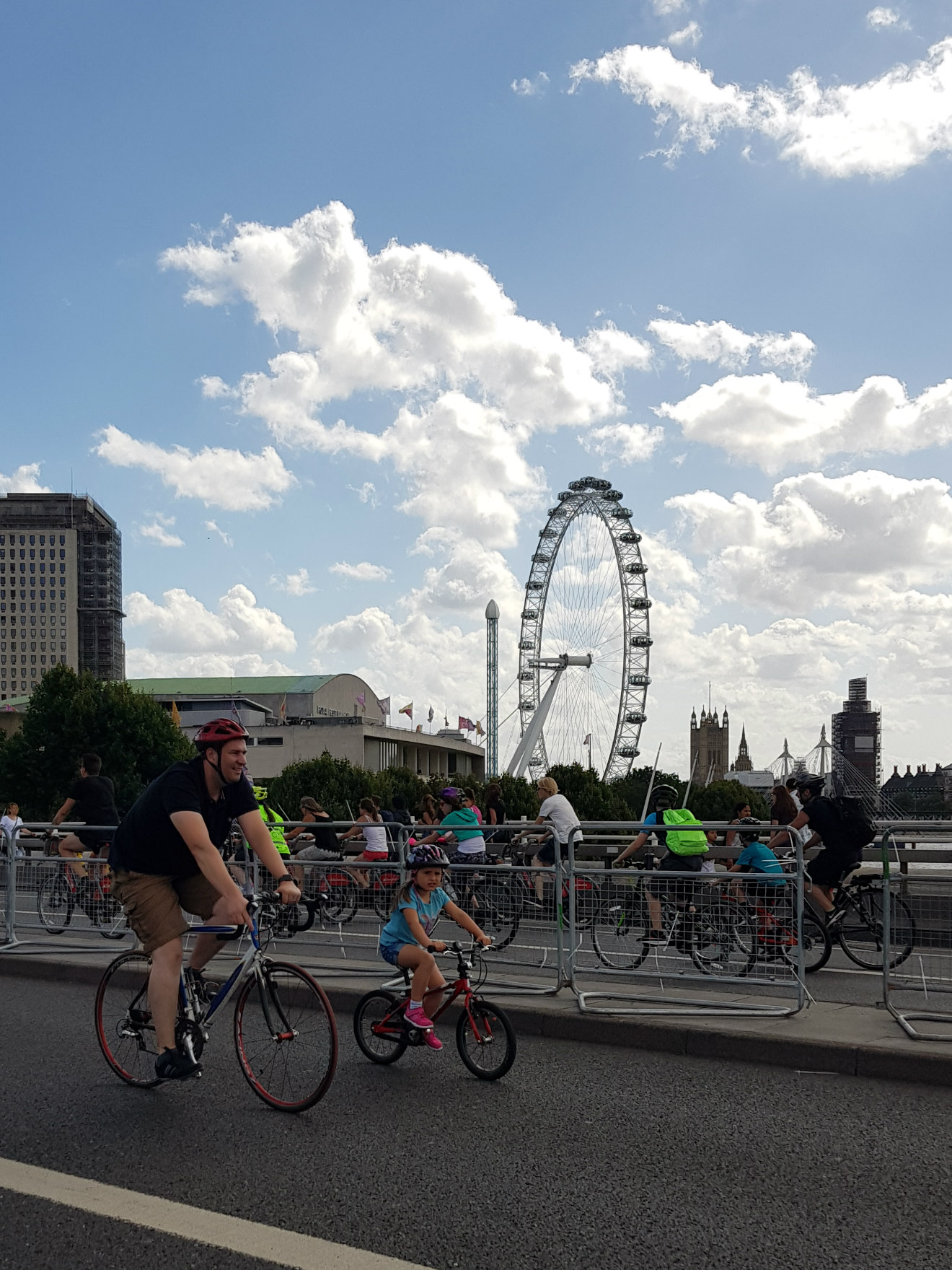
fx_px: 953
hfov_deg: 53.1
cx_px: 476
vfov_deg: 67.3
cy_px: 635
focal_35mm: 26
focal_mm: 4.2
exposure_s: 1/3640
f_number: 1.7
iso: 40
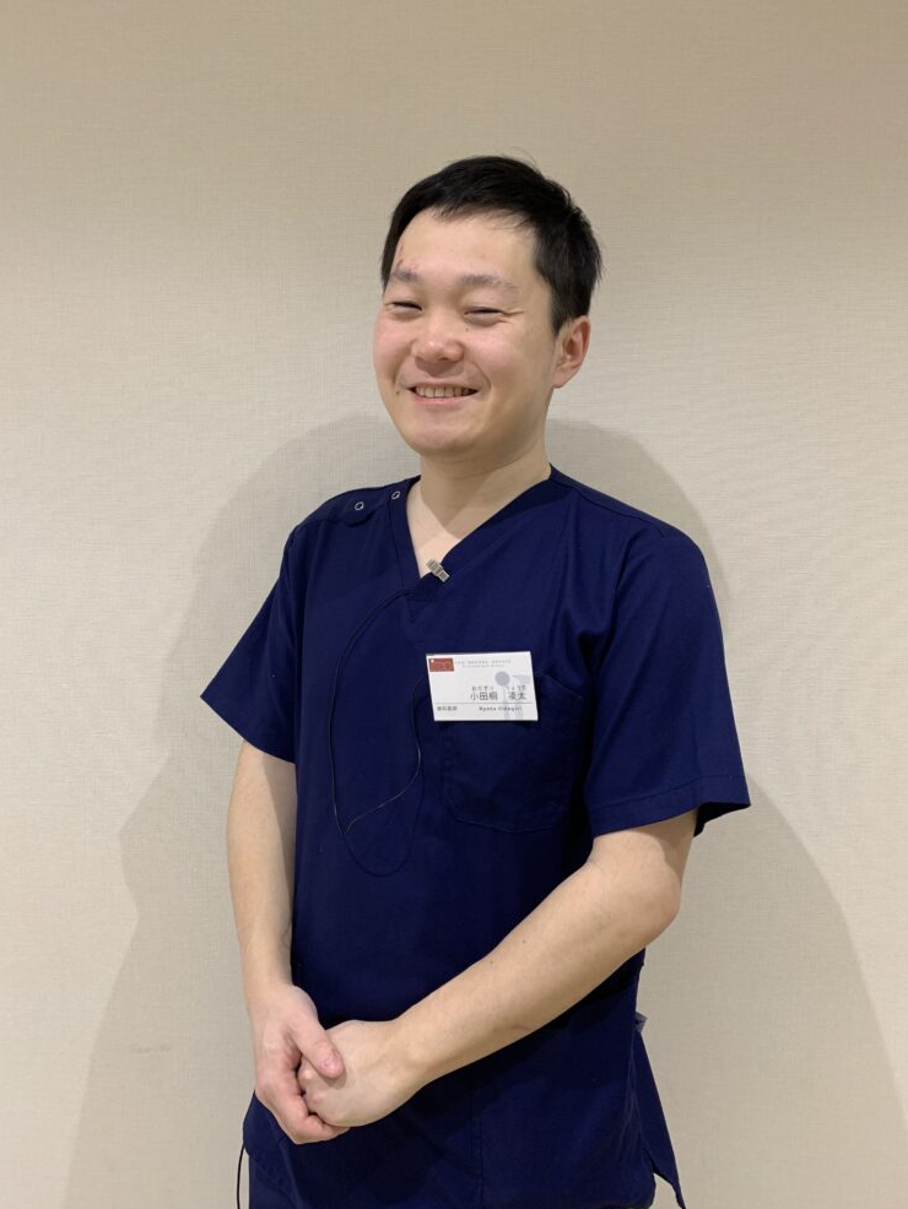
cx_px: 444
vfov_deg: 65.3
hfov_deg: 51.4
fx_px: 944
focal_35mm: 27
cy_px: 598
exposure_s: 1/60
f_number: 1.8
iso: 125
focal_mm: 4.25
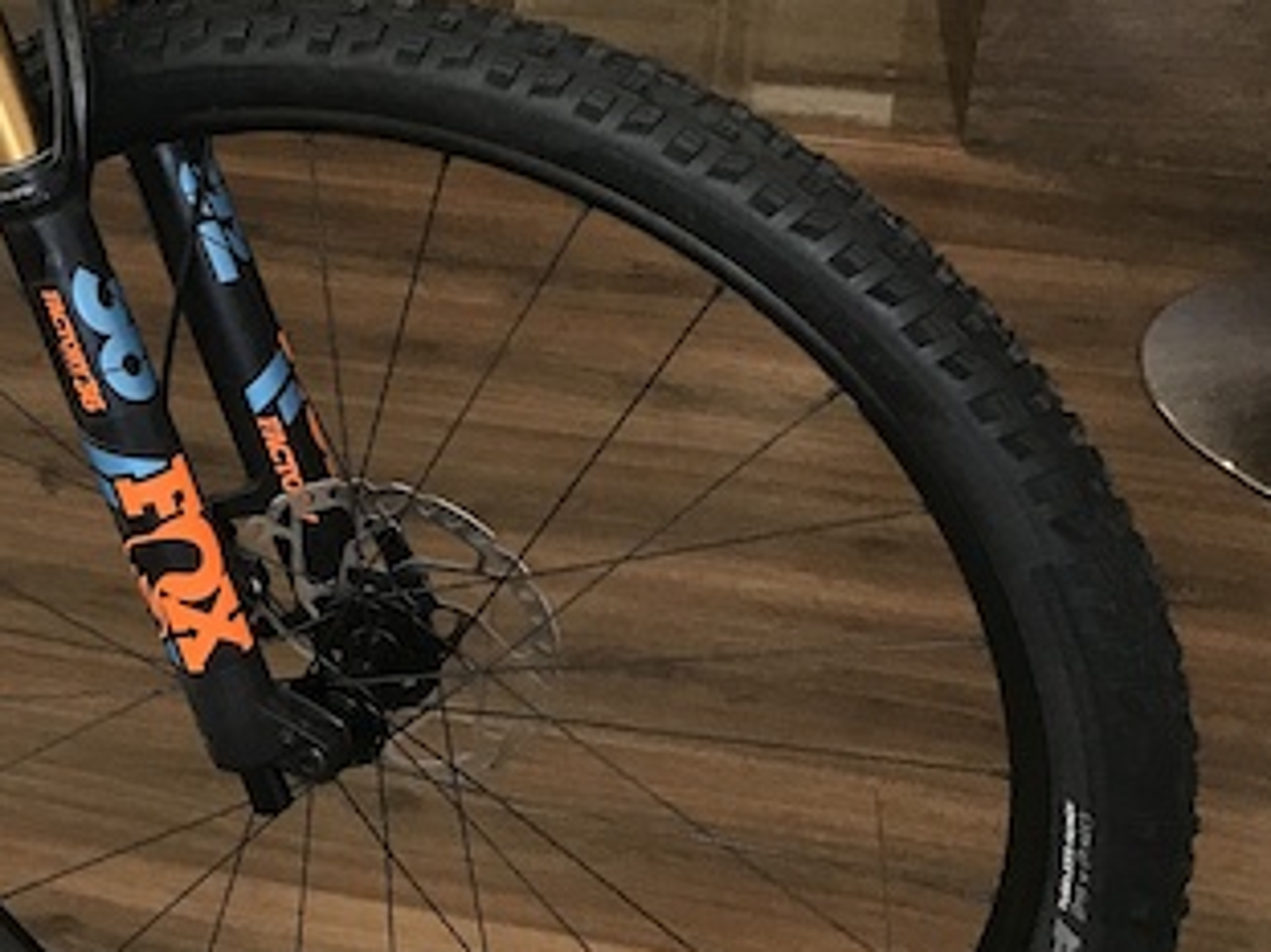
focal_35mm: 72
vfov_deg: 20.1
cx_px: -311
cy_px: 106
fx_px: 2643
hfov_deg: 24.2
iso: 25
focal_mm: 3.99
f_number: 1.8
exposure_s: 1/30
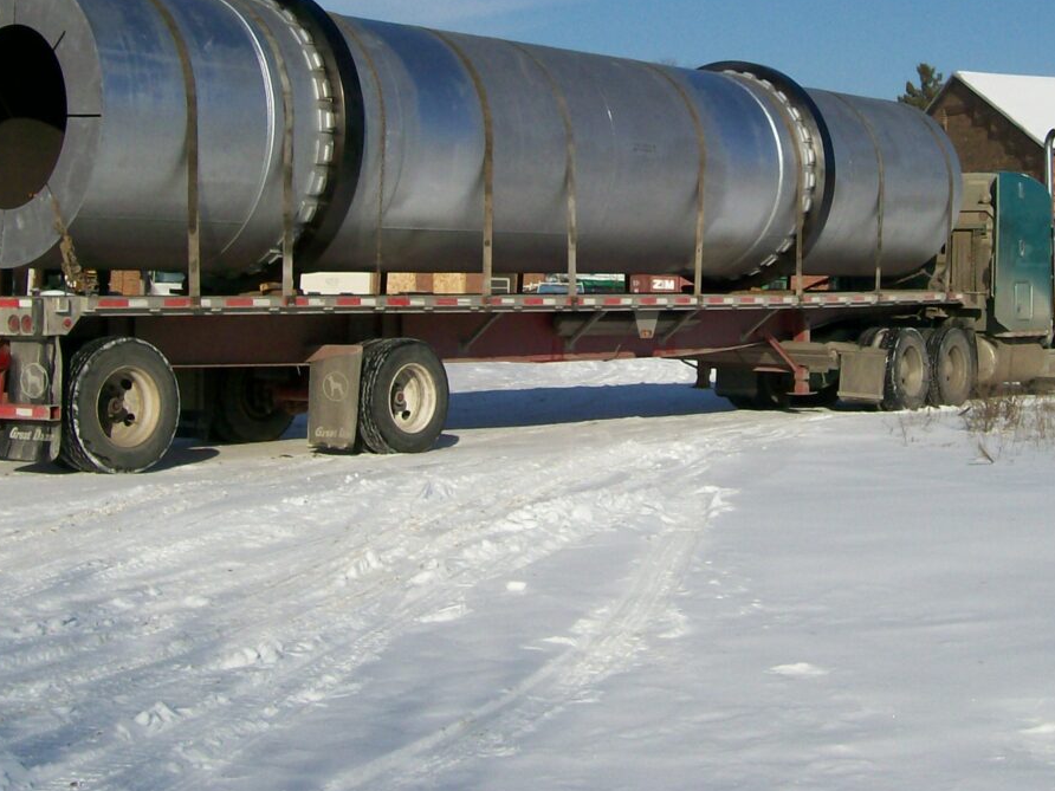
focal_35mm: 62
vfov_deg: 23.2
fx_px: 1890
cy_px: 135
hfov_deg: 31.1
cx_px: 647
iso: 80
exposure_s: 1/1295
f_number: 4.8
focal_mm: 6
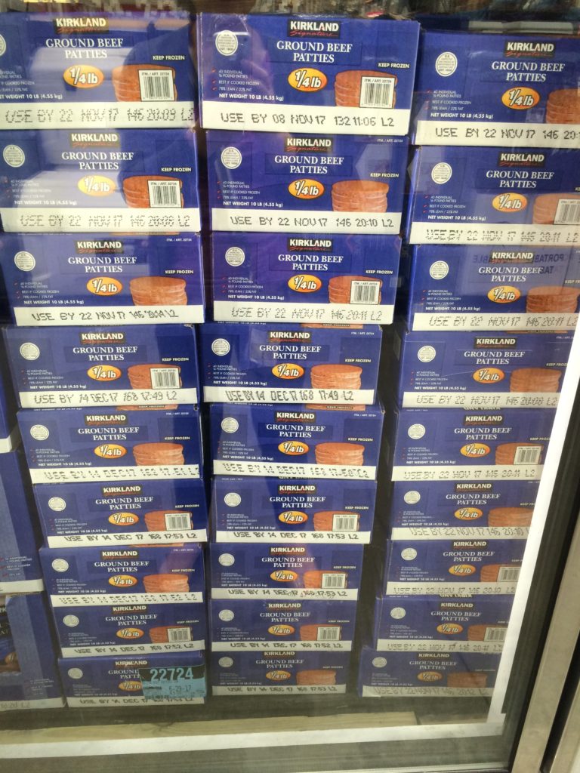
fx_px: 648
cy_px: 386
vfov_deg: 61.7
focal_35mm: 29
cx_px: 290
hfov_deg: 48.2
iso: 64
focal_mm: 4.15
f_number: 2.2
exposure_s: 1/33
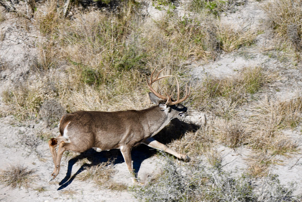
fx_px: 1887
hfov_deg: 9.1
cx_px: 151
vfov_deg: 6.1
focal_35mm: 225
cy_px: 101
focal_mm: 150
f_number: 5
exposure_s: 1/800
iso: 100
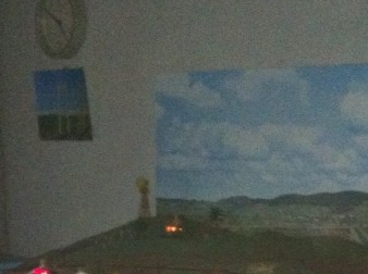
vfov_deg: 13.2
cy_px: 395
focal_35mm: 106
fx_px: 1124
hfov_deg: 18.6
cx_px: 209
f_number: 2.8
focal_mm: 3.85
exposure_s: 1/15
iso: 500
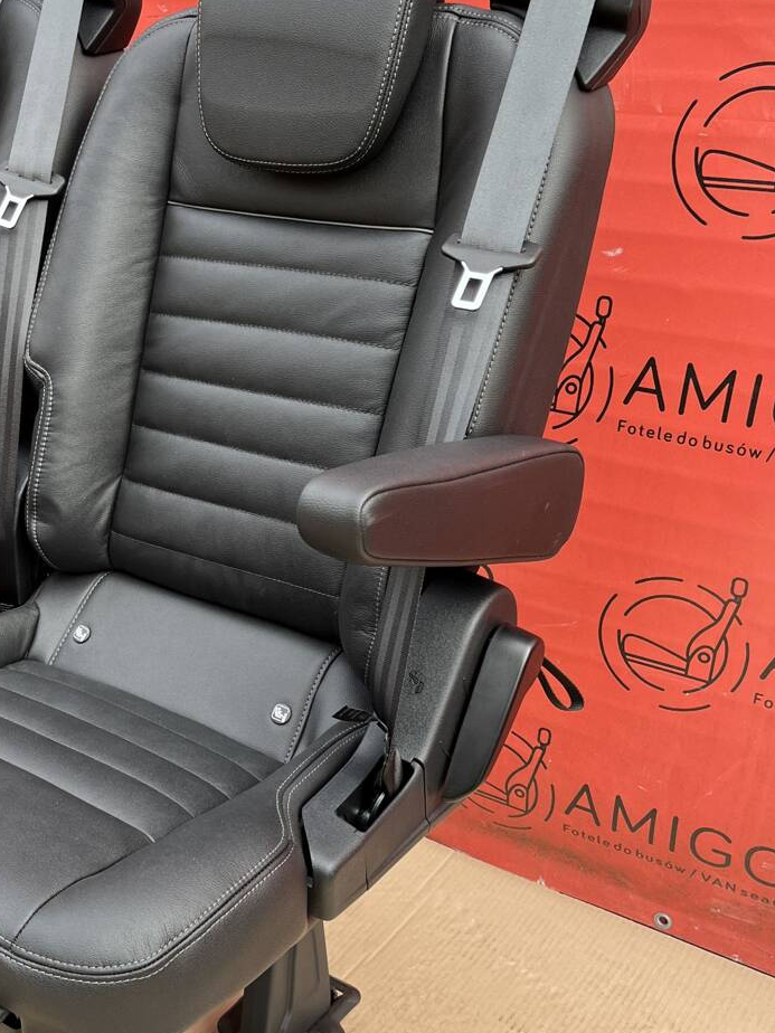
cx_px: 123
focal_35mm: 45
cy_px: 603
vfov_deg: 41.9
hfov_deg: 31.1
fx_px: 1343
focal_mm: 5.1
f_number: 1.6
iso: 40
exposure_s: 1/242
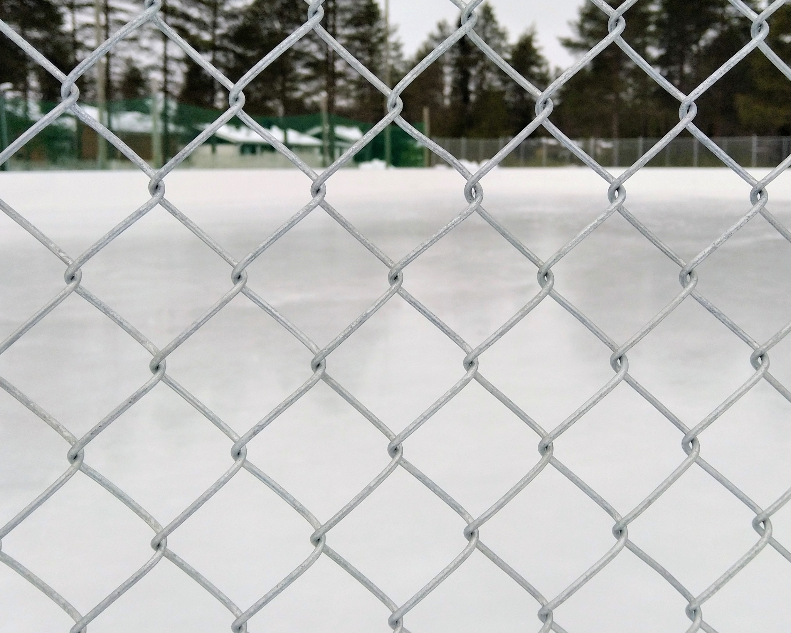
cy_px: 254
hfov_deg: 51.5
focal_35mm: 35
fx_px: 819
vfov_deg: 42.0
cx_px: 406
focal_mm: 4.28
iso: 100
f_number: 1.75
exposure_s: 1/100
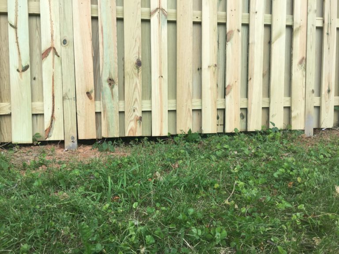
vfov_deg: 48.2
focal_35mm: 29
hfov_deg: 61.7
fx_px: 284
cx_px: 170
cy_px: 127
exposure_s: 1/386
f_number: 2.2
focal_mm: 4.15
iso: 25
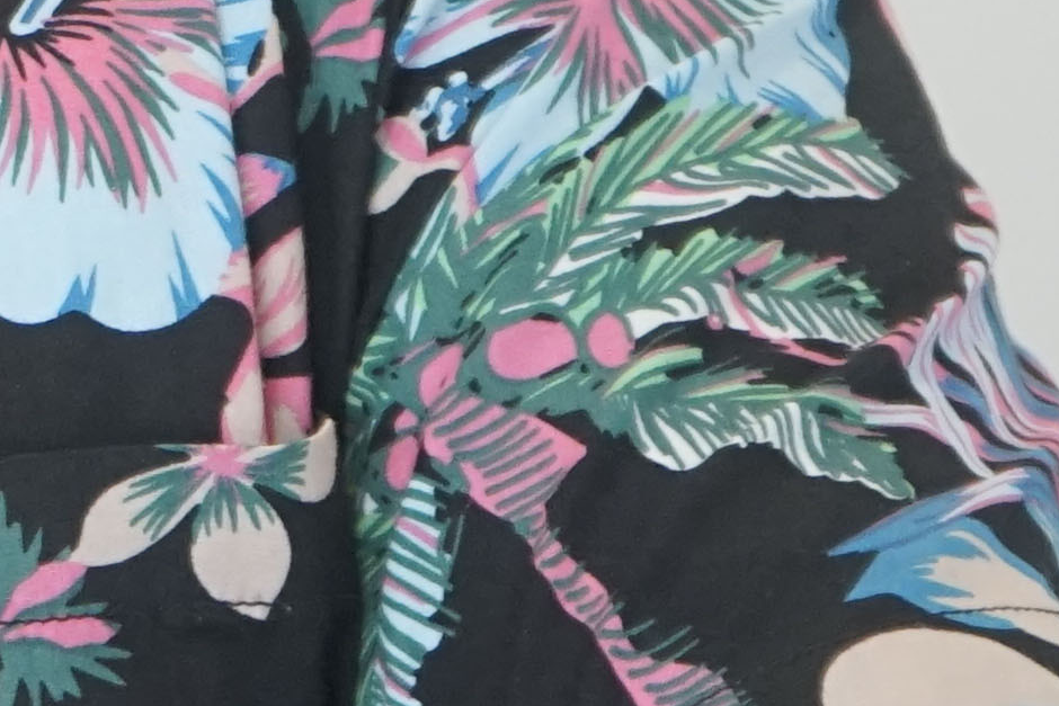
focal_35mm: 351
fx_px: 10326
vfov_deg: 3.9
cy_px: -419
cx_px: -1000
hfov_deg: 5.7
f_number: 5
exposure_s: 1/160
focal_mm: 55
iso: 1000
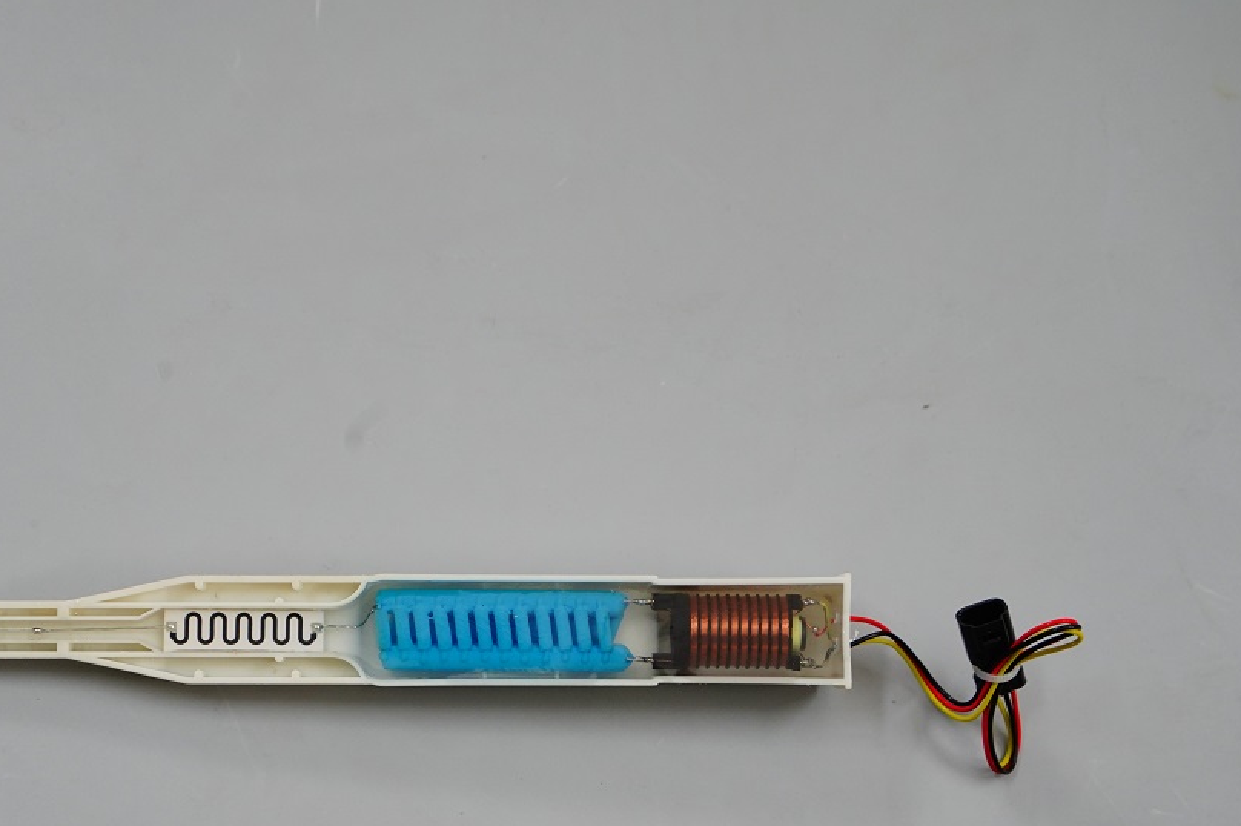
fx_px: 1792
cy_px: 608
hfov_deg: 38.0
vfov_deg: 25.7
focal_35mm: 52
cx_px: 462
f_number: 8
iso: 1000
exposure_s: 1/45
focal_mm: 35
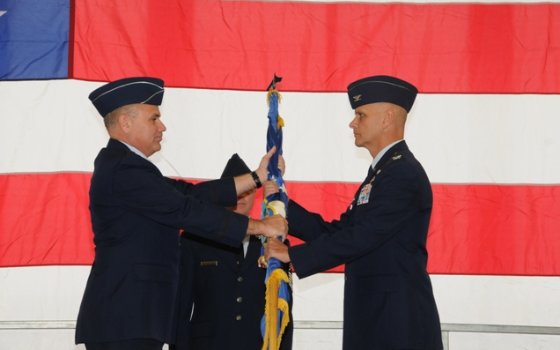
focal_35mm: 126
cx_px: 281
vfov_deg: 10.4
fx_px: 1922
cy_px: 168
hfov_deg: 16.6
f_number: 9
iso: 800
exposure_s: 1/100
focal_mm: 82
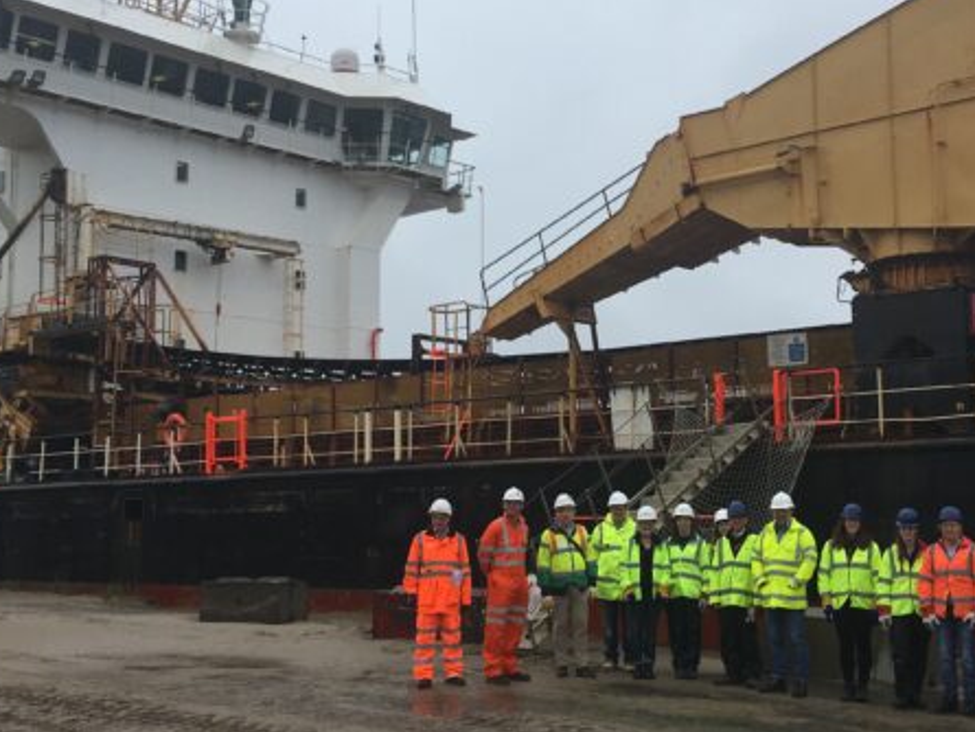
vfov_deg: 29.1
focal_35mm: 50
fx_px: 1409
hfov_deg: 38.1
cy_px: 364
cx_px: 563
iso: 25
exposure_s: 1/1374
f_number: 2.2
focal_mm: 4.15
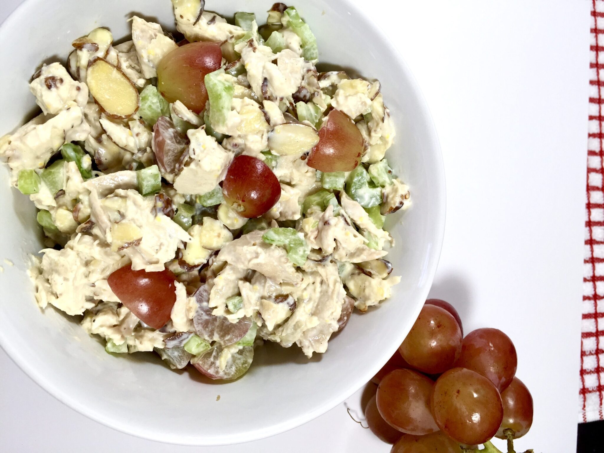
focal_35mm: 29
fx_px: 506
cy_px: 226
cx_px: 302
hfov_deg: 61.7
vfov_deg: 48.2
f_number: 2.2
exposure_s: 1/120
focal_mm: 4.15
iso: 40
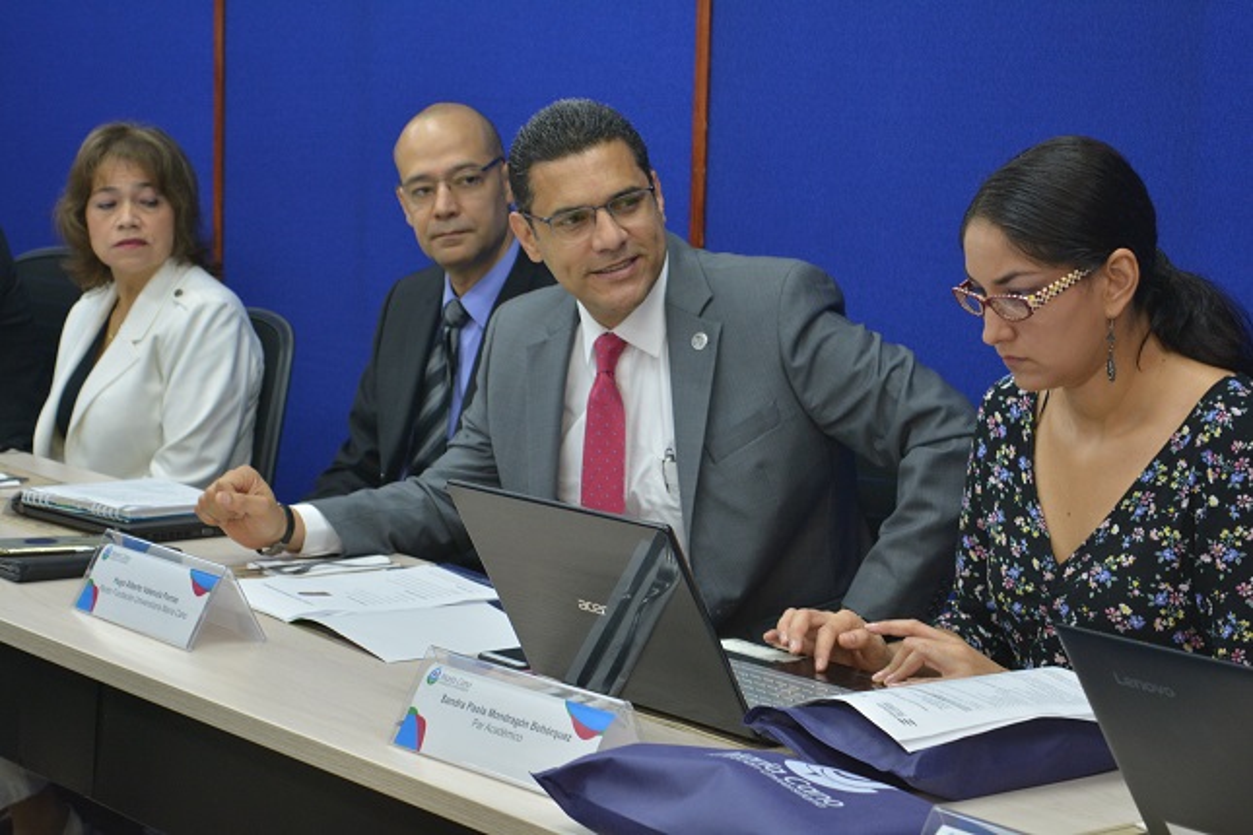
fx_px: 2871
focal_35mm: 82
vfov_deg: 16.6
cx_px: 626
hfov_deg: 24.6
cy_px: 418
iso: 800
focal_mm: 55
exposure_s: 1/50
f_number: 5.6
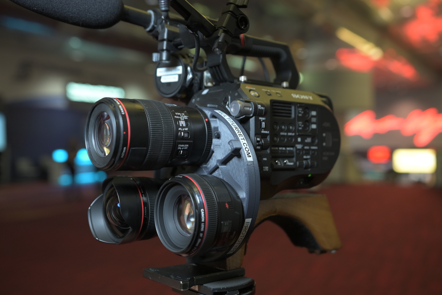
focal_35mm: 39
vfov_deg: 34.2
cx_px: 221
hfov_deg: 49.6
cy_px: 148
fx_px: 479
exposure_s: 1/125
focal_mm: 26
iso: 800
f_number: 2.2
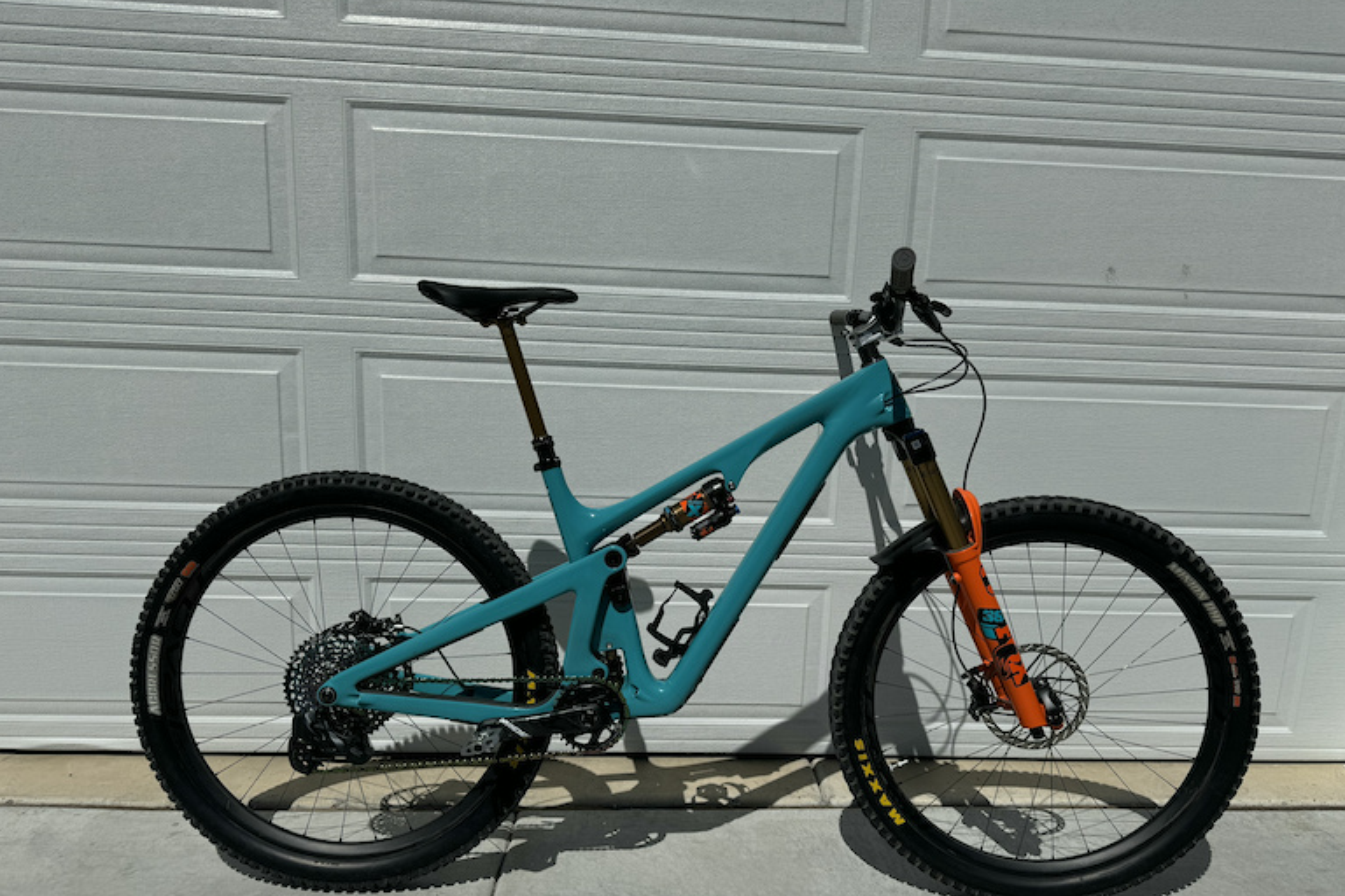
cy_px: 513
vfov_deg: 49.4
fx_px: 971
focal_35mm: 26
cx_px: 694
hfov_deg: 69.4
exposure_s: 1/15152
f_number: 1.78
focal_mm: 6.76
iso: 80
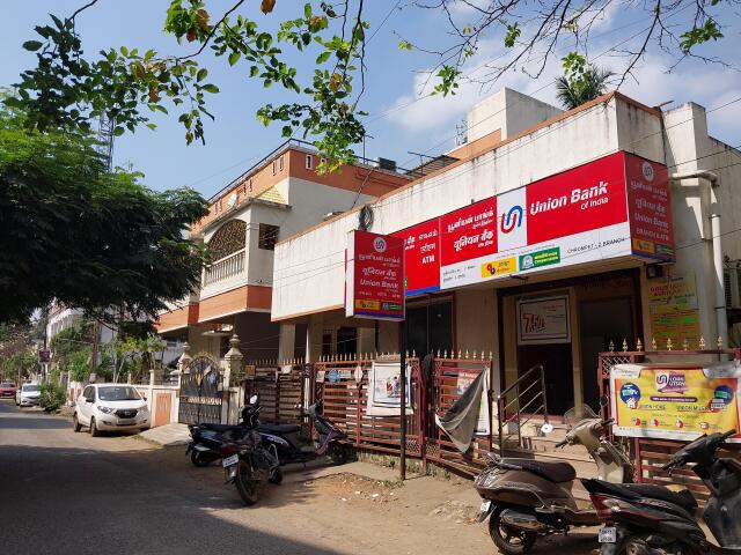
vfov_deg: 46.8
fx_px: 642
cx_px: 370
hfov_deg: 60.0
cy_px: 278
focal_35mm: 30
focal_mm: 4.6
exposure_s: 1/930
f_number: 1.8
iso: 20
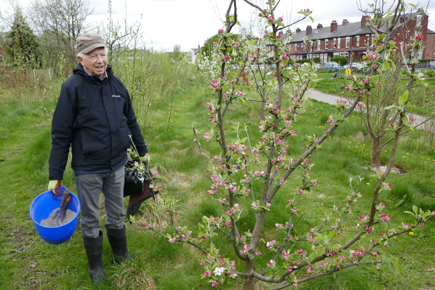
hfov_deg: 61.9
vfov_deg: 43.6
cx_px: 218
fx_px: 362
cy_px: 145
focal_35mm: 30
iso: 125
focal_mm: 10.8
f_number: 3.1
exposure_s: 1/500
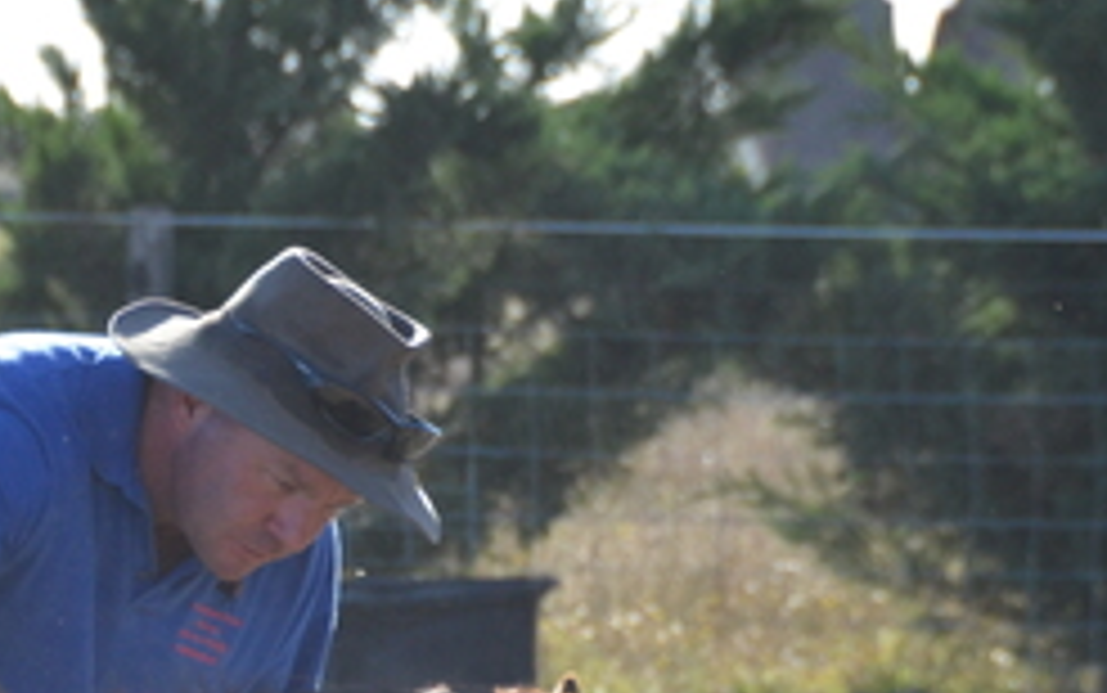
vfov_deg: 2.1
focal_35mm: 633
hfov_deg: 3.3
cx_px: 414
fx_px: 19106
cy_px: 776
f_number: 8
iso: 800
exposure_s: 1/1000
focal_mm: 170
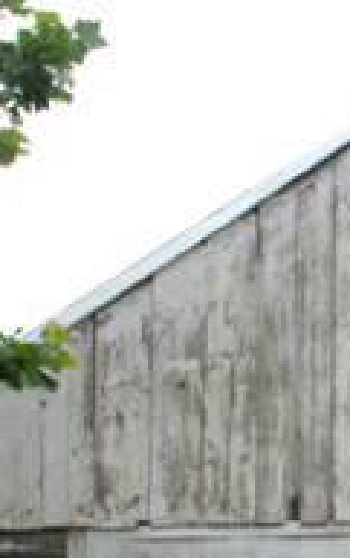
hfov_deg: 13.2
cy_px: 535
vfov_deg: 21.2
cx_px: 474
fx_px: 1447
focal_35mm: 95
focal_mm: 20
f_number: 6.3
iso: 100
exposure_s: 1/160
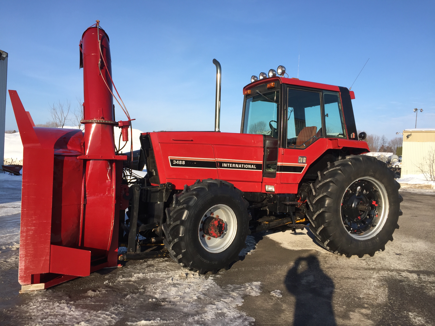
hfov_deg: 61.7
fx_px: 364
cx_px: 218
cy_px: 163
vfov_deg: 48.2
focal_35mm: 29
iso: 32
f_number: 2.2
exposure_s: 1/1319
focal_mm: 4.15
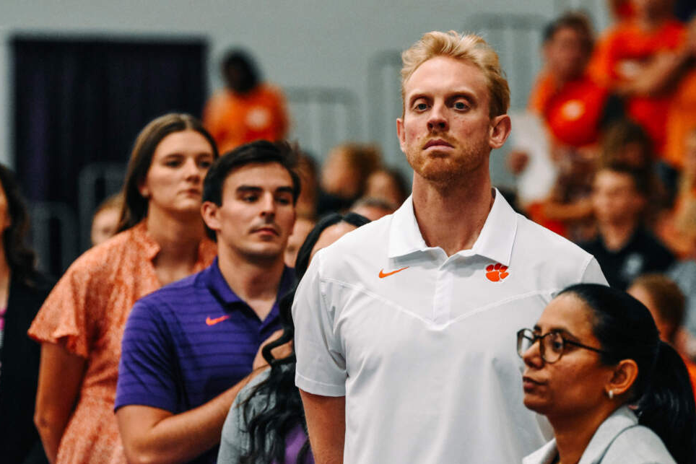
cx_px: 333
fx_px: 5240
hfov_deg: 7.6
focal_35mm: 271
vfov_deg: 5.1
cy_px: 223
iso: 6400
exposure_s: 1/1000
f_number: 3.5
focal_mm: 170
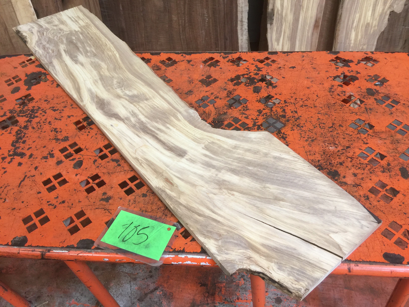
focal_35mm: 29
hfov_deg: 61.7
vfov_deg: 48.2
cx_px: 204
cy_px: 154
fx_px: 343
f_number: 2.2
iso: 32
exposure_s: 1/15
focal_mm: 4.15
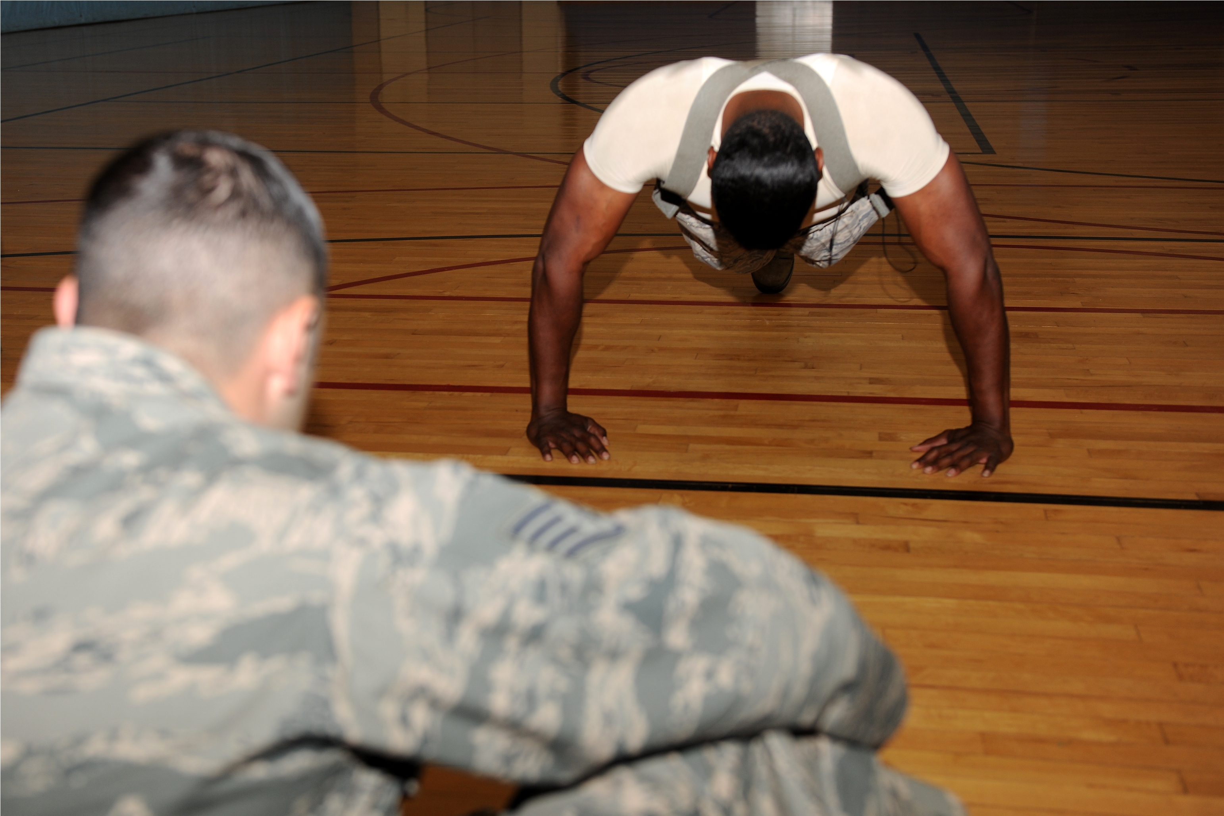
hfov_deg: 44.5
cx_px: 612
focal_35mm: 44
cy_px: 408
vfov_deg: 30.5
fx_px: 1496
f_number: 4
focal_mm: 44
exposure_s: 1/160
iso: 200
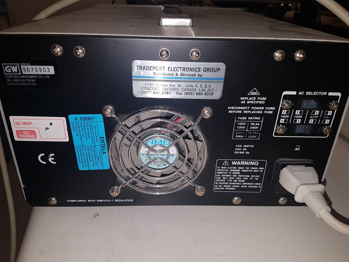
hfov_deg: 67.3
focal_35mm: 26
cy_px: 131
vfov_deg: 53.1
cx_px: 174
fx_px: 262
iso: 40
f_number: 1.7
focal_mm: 4.2
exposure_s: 1/176
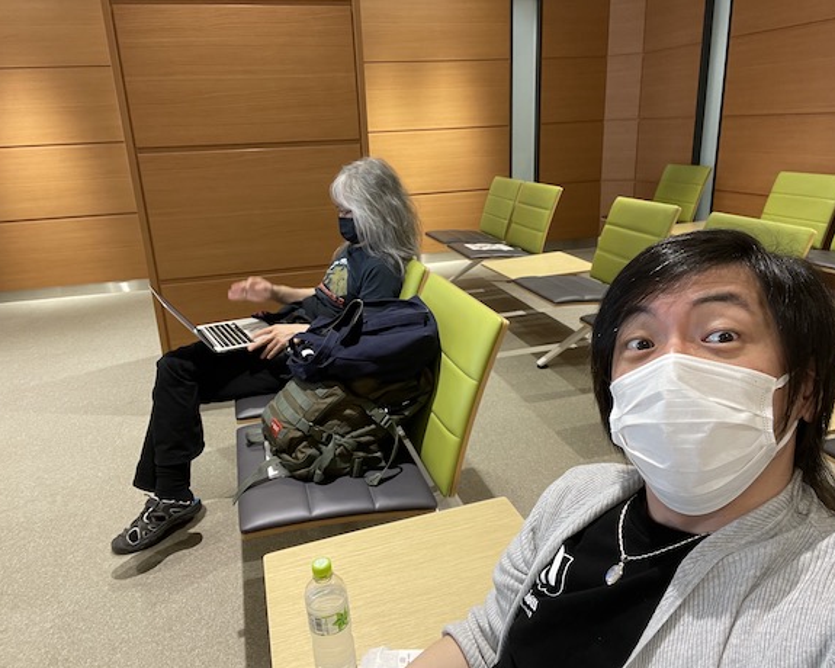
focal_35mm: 25
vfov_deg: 56.8
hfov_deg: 68.1
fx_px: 618
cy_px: 322
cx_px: 414
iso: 100
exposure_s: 1/50
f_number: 2.2
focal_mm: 2.71
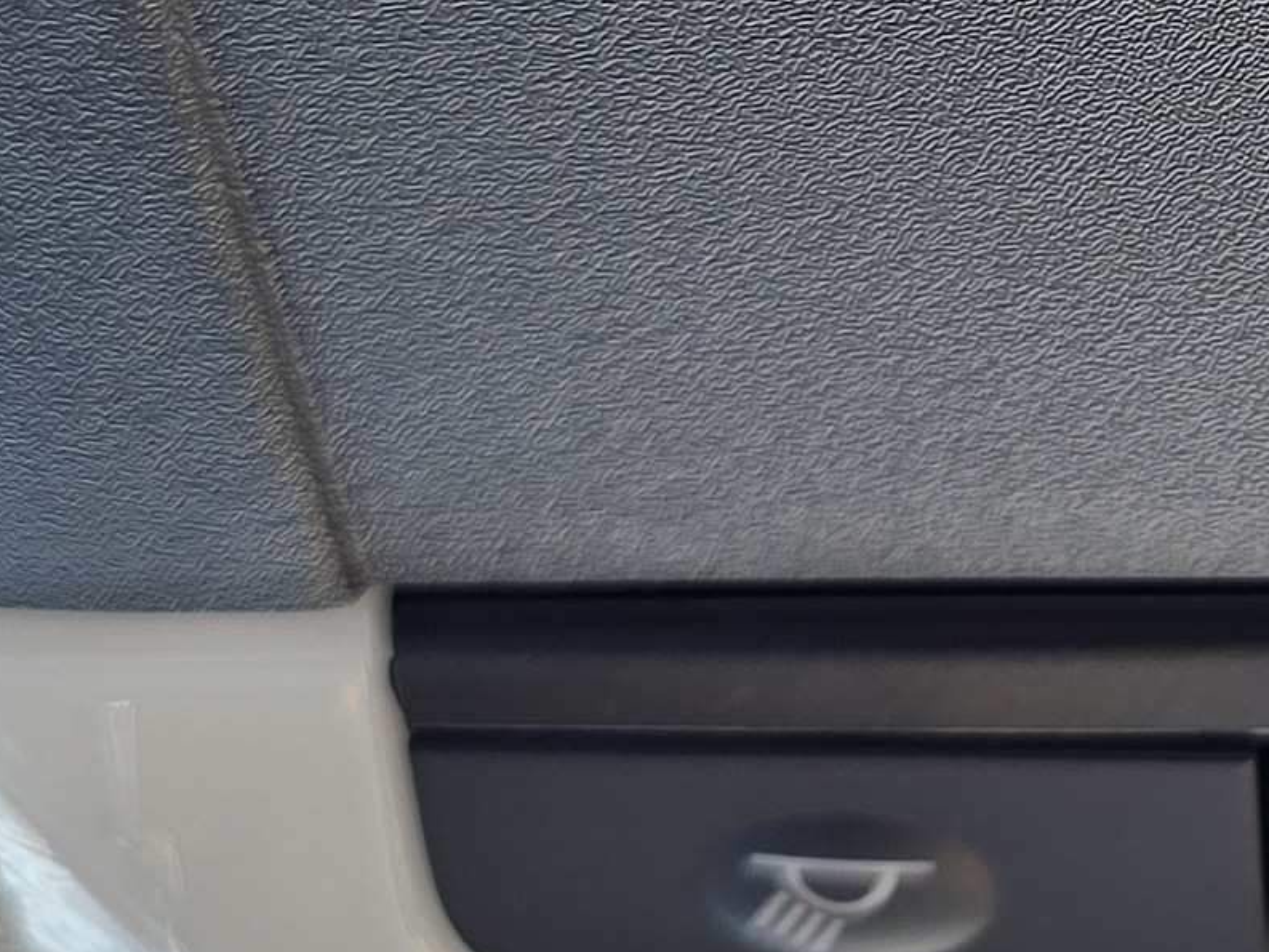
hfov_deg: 15.5
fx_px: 4253
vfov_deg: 12.6
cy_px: -62
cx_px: 1960
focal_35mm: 116
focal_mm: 6.3
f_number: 1.7
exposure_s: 1/180
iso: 20
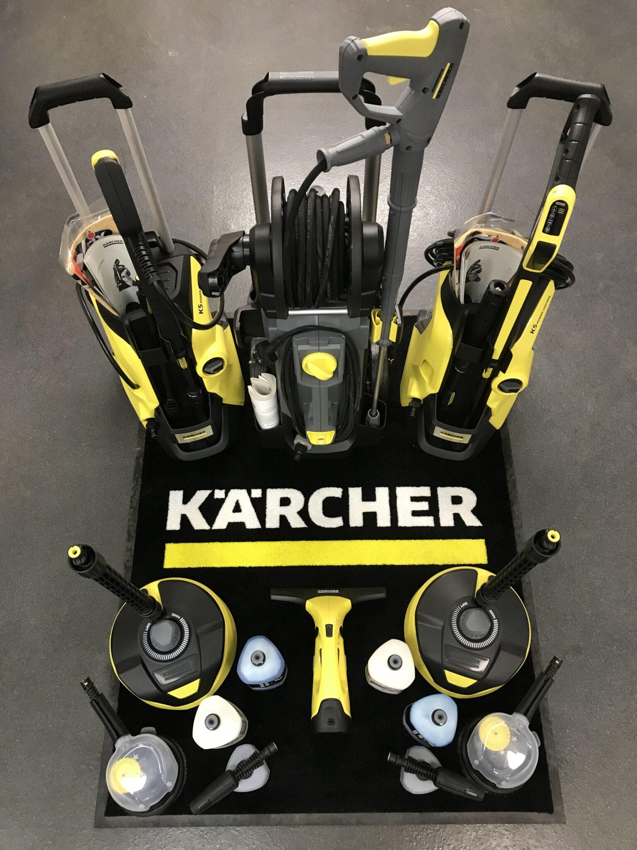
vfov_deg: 63.4
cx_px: 318
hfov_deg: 49.7
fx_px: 687
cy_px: 425
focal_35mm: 28
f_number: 1.8
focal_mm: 3.99
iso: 64
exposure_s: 1/17
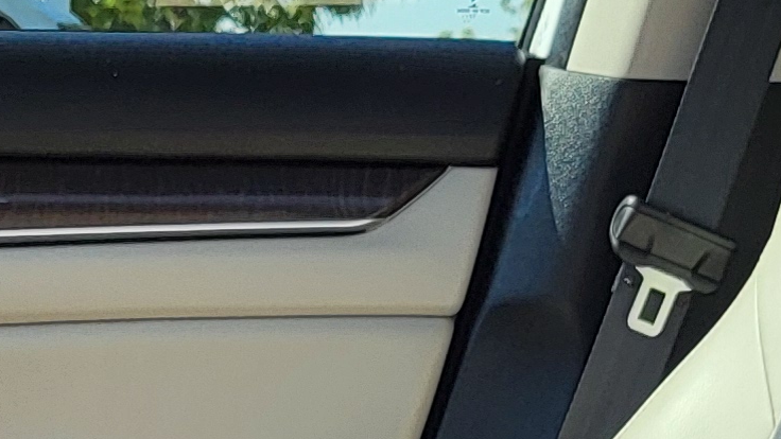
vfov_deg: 7.3
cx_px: 327
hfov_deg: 14.0
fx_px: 3189
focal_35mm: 154
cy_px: 1143
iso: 40
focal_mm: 5.4
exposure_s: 1/709
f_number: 1.8
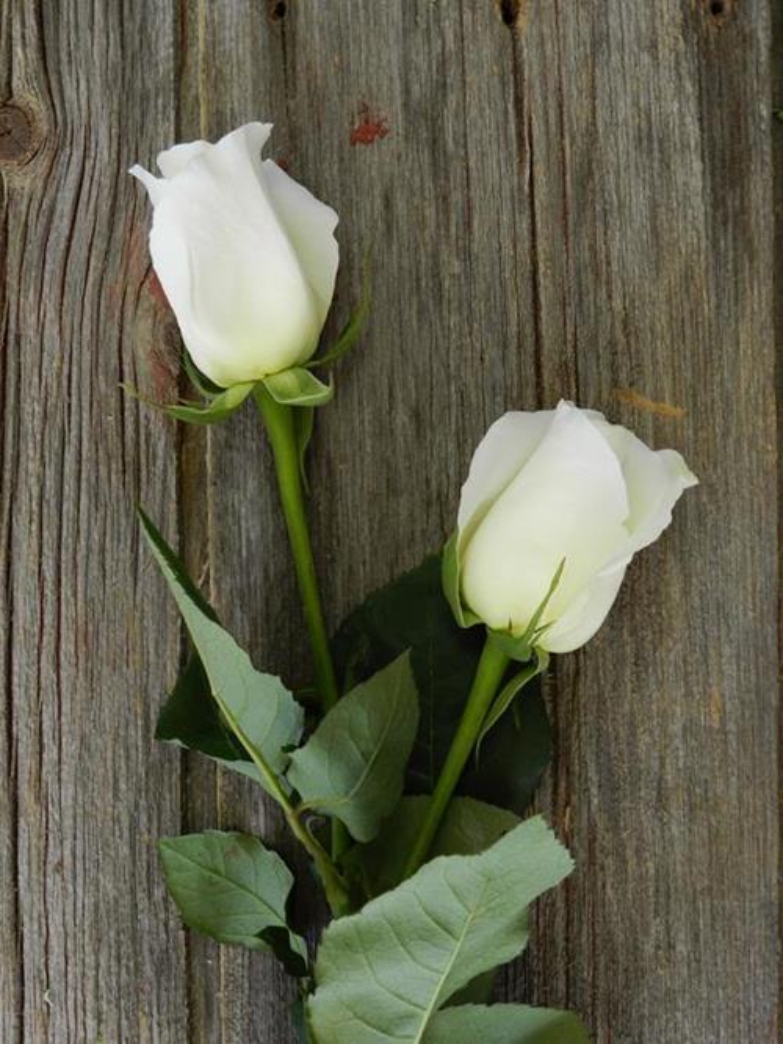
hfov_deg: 37.7
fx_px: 1146
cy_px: 522
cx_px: 392
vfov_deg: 49.0
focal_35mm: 38
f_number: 4
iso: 180
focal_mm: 6.7
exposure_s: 1/30
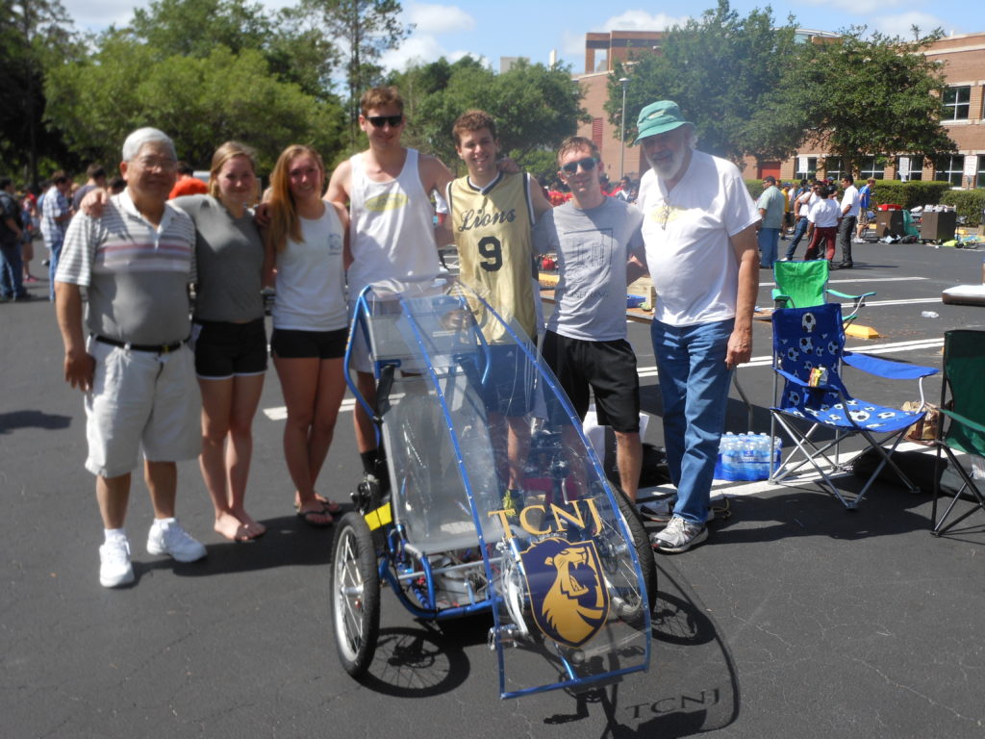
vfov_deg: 42.9
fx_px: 939
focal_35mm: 33
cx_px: 492
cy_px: 370
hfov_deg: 55.4
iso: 80
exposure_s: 1/500
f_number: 4
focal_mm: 5.9
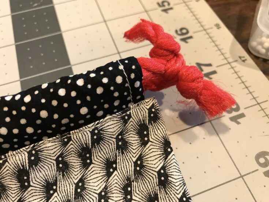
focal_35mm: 28
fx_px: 218
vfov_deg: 49.7
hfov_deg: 63.5
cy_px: 101
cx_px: 134
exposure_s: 1/15
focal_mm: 3.99
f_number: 1.8
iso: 50
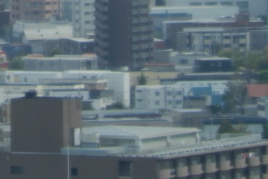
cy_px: -104
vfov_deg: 2.1
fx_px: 4786
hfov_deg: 3.2
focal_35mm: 643
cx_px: -67
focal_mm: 29.4
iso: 80
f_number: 5.6
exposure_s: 1/320
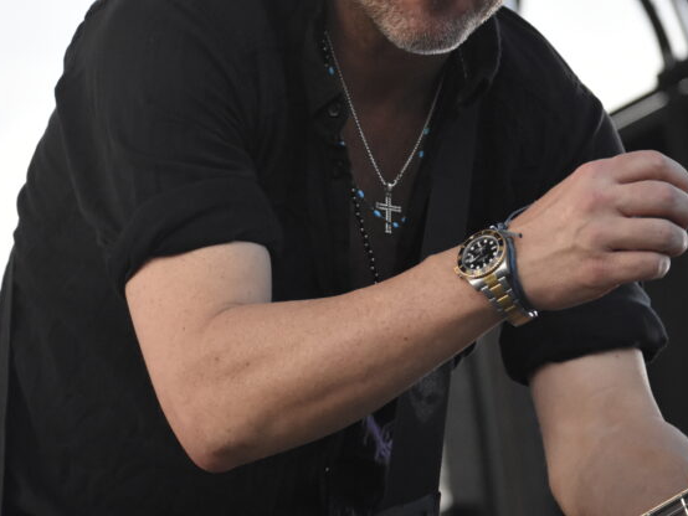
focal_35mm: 244
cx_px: 355
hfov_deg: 8.1
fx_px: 4852
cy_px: 185
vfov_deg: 6.1
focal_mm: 100
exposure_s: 1/2000
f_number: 4.8
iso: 4000
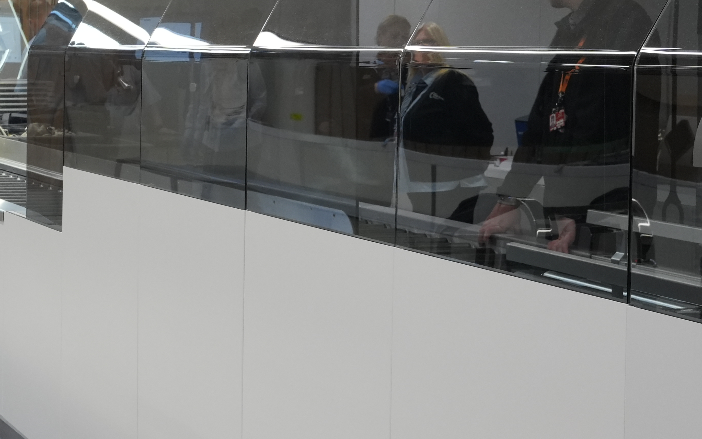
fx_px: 1741
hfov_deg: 21.5
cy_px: 70
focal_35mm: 91
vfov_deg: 14.3
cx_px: -89
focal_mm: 35
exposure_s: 1/40
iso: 1600
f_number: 8
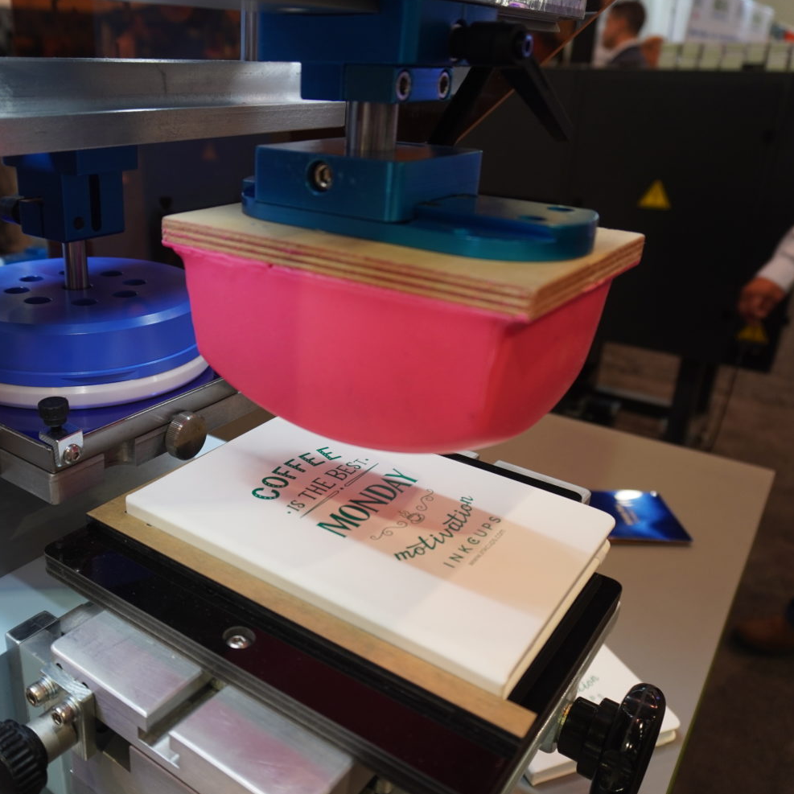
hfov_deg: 51.7
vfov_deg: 52.5
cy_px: 397
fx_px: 804
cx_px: 275
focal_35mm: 31
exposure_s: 1/60
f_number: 4
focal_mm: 16
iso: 320
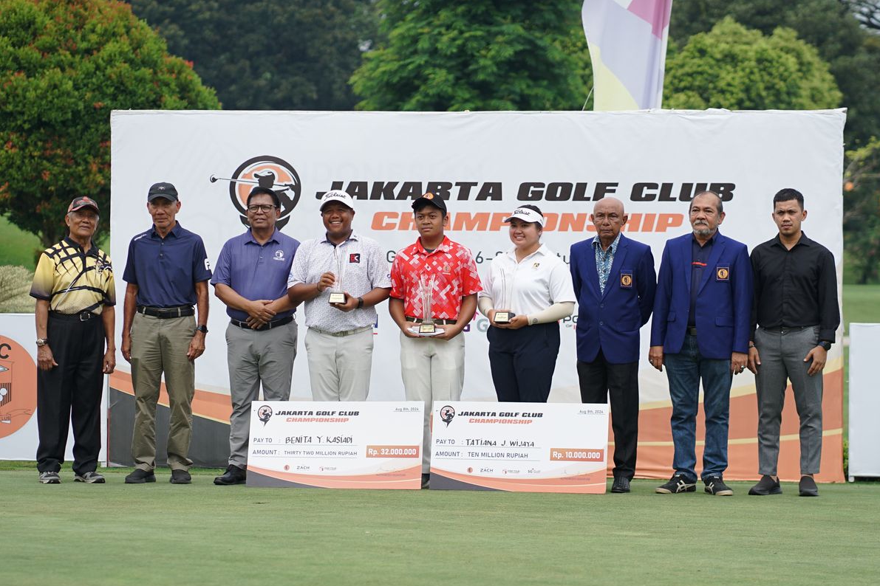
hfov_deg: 16.0
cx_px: 443
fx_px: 3129
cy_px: 294
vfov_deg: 10.7
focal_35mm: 128
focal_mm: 85
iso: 200
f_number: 2.5
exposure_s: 1/2500
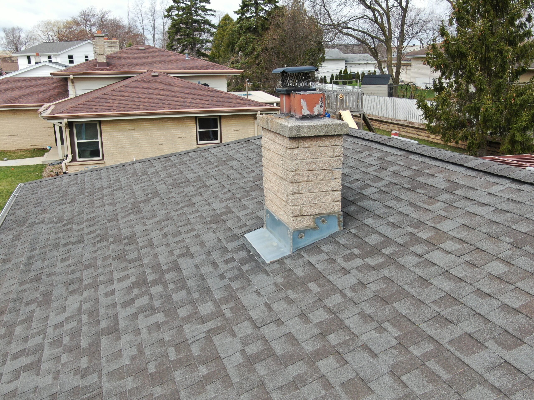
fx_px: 540
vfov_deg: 40.7
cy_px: 200
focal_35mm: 35
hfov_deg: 52.6
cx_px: 267
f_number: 3.3
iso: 100
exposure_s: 1/400
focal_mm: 5.94
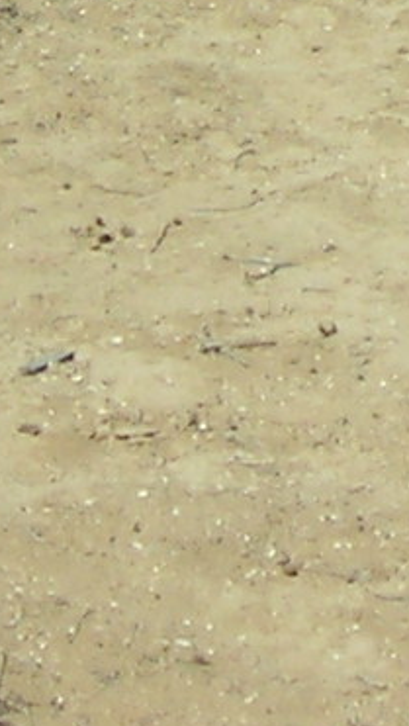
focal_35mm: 289
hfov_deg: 4.1
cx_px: 918
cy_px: -961
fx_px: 5566
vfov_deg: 7.1
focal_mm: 6.3
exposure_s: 1/244
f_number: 6.4
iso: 50
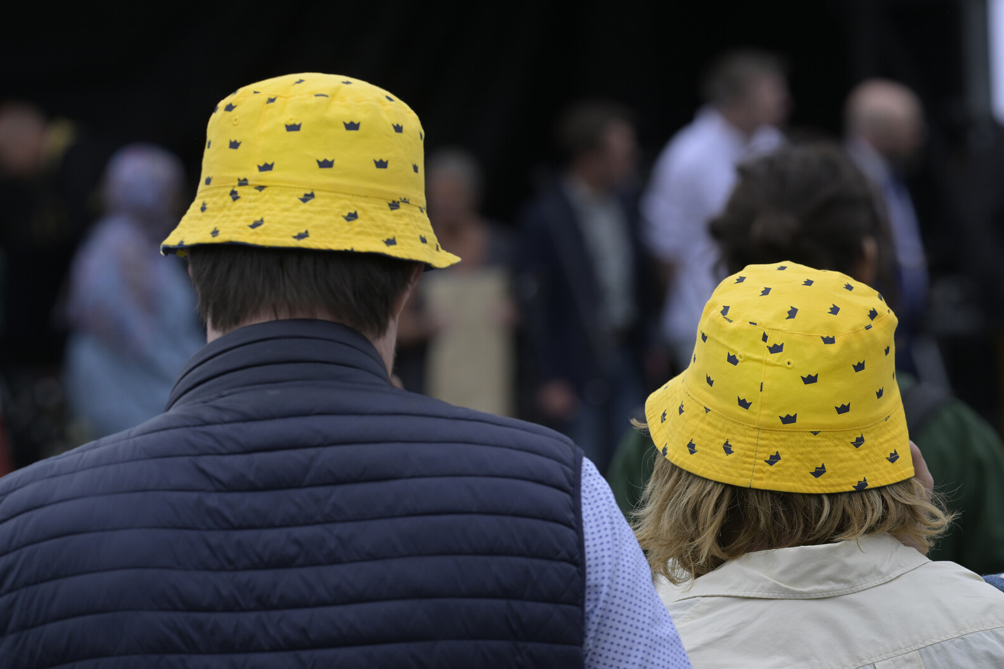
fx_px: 5326
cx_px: 501
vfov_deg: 7.2
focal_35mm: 191
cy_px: 333
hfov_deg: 10.8
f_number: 7.1
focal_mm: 190
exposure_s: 1/1600
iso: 640
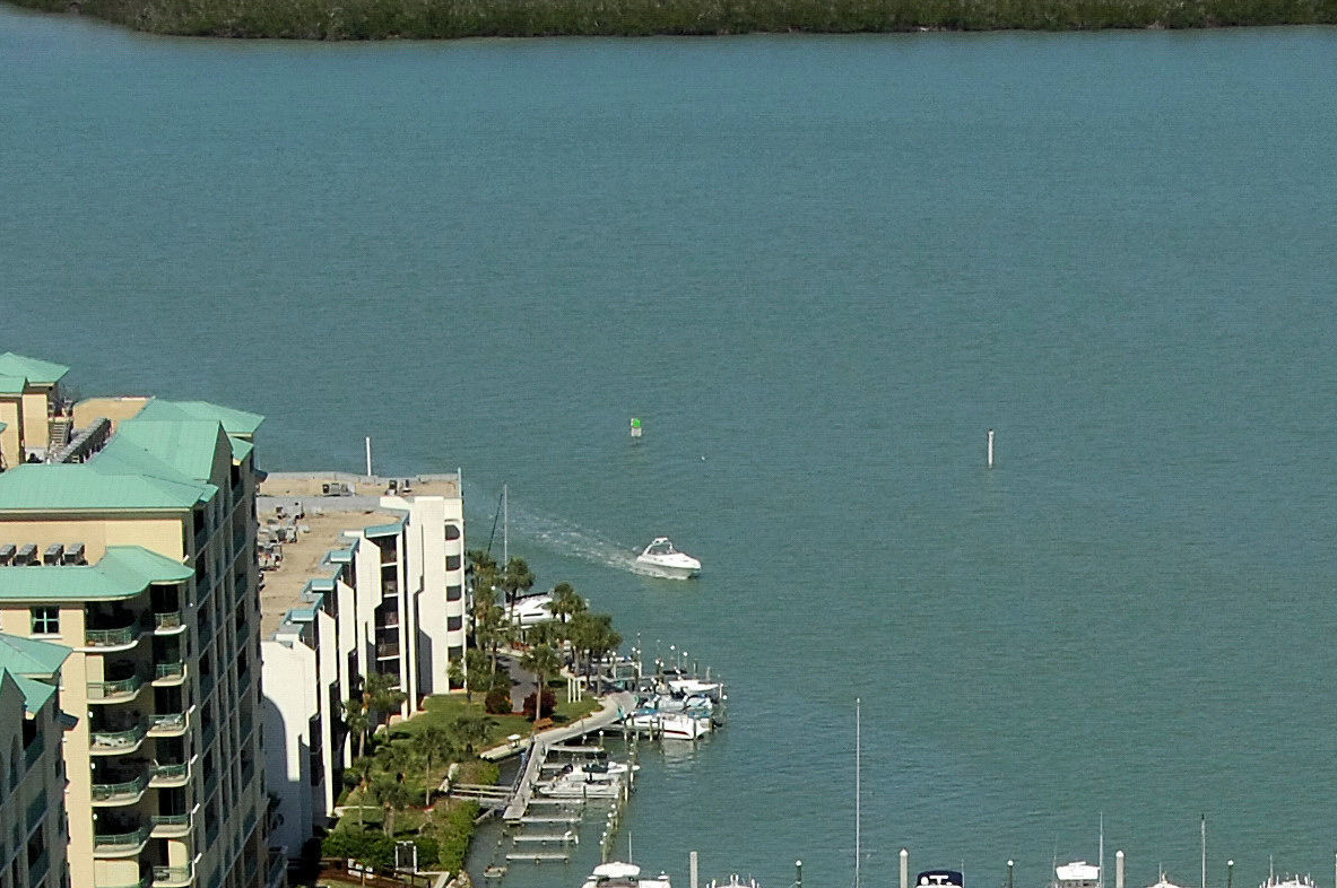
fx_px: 6455
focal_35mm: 174
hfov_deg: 11.8
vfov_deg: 7.7
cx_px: 849
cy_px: 1358
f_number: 10
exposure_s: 1/1000
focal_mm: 32
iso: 400
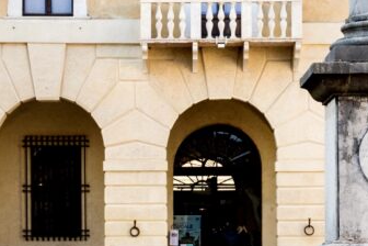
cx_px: 261
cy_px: -183
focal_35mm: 195
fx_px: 1993
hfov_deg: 10.5
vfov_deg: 6.9
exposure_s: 1/90
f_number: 11
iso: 200
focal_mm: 32
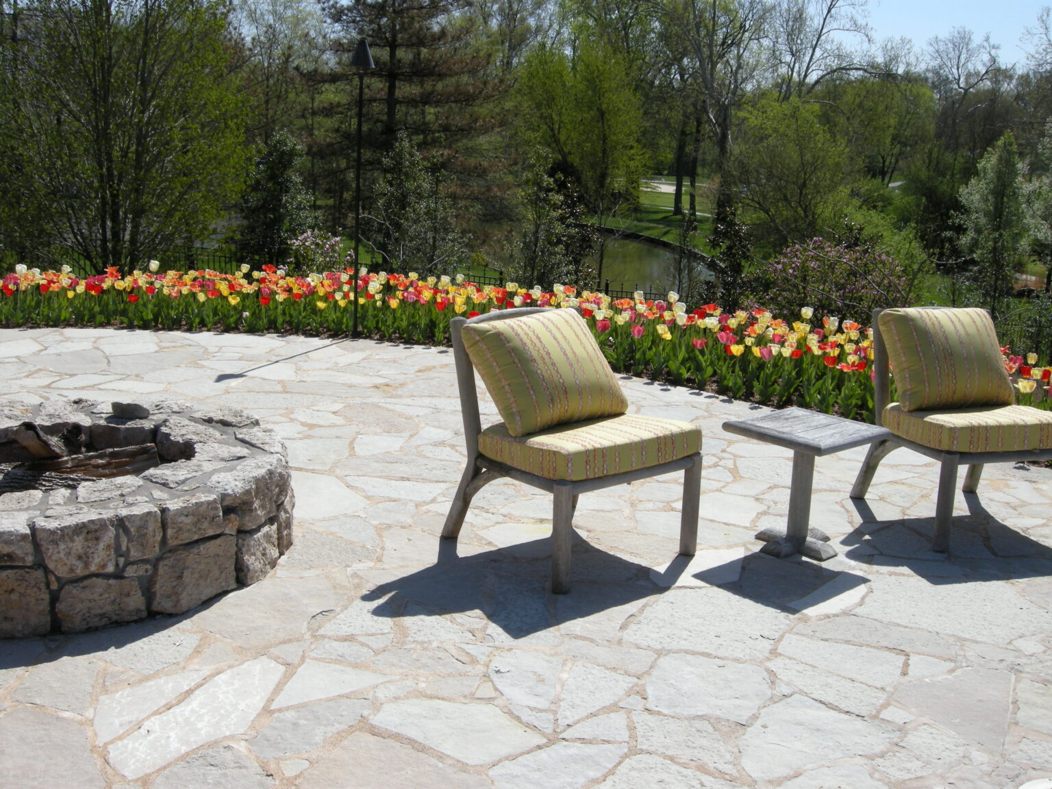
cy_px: 394
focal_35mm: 35
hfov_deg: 52.6
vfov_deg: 40.7
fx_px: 1064
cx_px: 526
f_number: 6.1
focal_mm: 7.5
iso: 64
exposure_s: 1/276
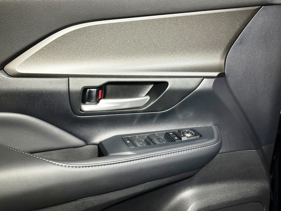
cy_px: 106
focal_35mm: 48
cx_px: 140
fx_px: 390
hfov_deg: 39.7
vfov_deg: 30.3
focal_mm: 6.86
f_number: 1.78
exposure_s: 1/40
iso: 320
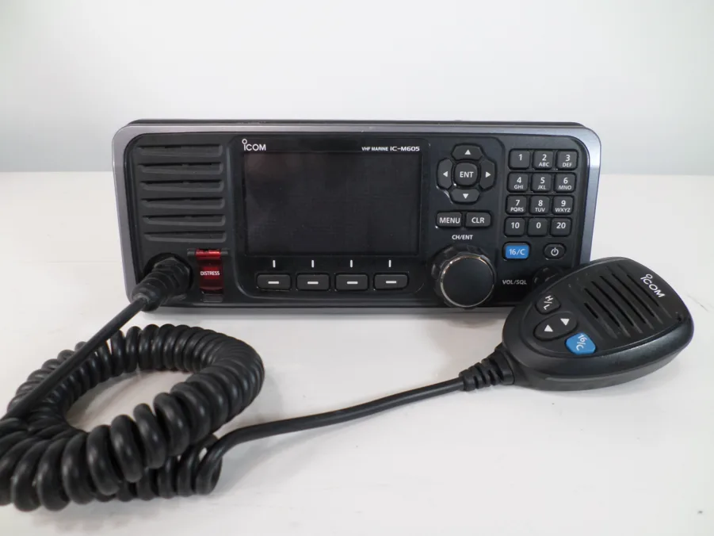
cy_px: 268
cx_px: 357
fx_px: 516
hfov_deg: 69.4
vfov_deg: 54.9
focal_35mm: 25
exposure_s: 1/45
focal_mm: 4.5
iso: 80
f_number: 2.5
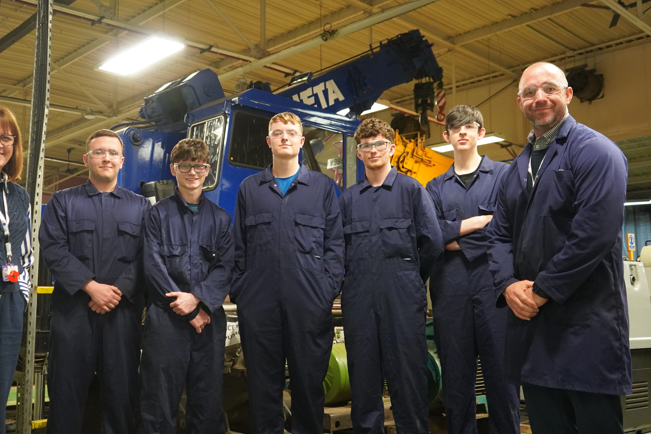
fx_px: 687
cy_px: 214
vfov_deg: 35.1
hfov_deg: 50.6
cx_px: 291
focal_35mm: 38
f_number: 4
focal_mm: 30
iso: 5000
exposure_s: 1/160
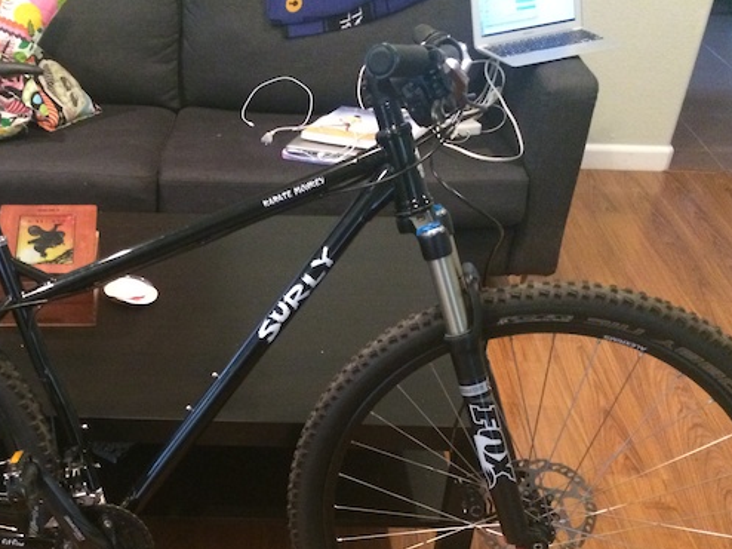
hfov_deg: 39.3
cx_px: 176
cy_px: 433
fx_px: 993
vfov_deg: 30.2
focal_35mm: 47
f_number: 2.2
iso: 500
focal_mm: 4.15
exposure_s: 1/15
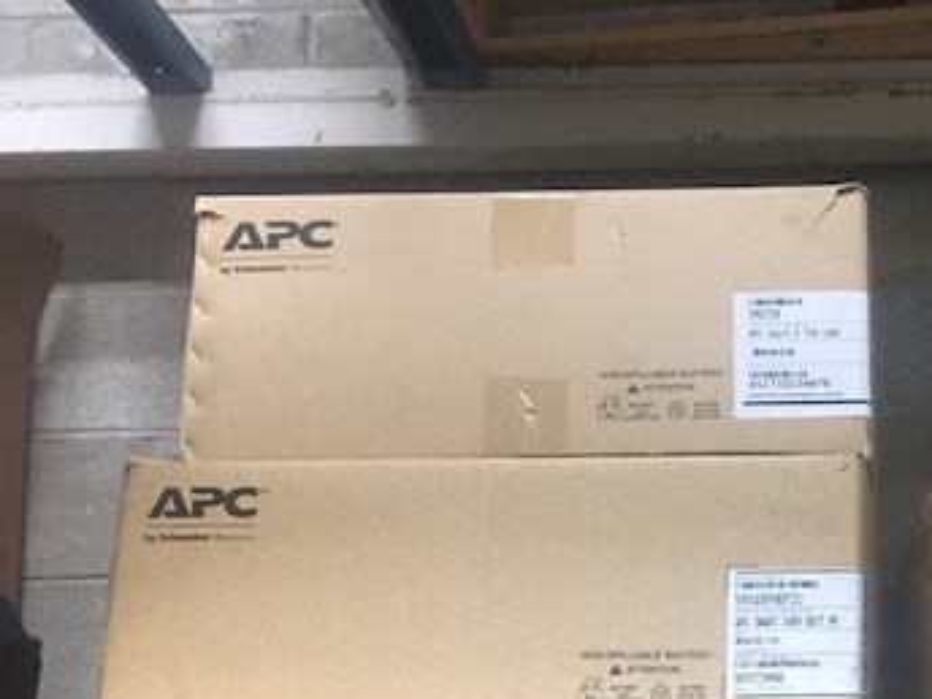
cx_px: 845
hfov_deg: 33.6
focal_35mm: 54
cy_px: 645
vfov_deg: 26.1
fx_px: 1454
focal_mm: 4.15
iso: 160
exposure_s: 1/30
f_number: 2.2
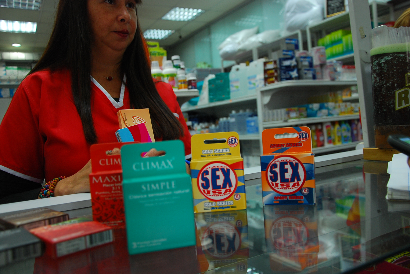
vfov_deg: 41.8
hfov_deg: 59.4
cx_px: 205
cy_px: 137
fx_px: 359
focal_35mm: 32
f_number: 4
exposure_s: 1/30
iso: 400
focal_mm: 21
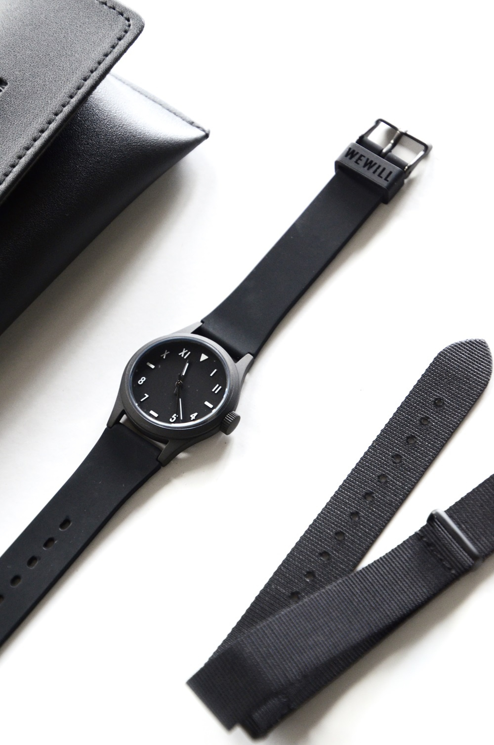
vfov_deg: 23.4
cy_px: 372
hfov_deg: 15.7
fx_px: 1797
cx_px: 247
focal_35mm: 87
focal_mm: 58
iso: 1250
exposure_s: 1/60
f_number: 5
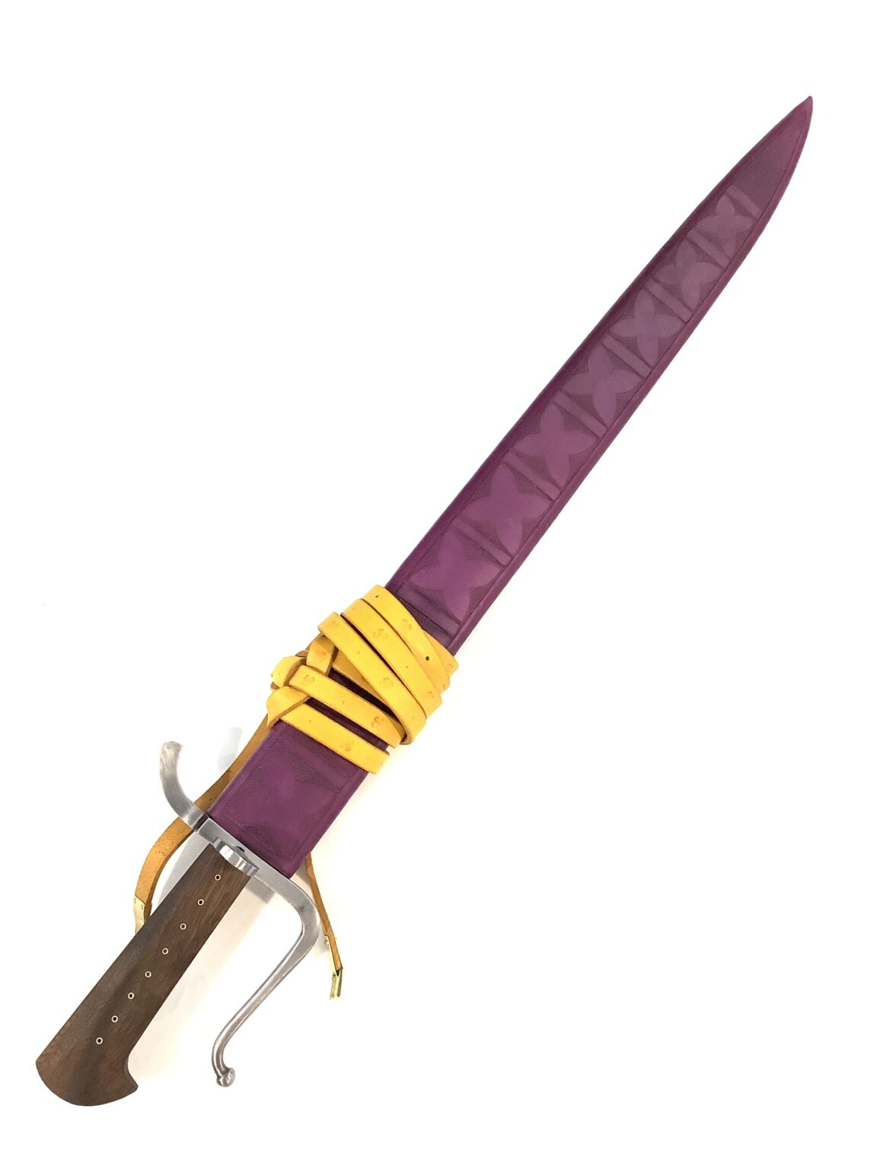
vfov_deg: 58.4
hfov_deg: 45.4
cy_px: 584
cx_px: 438
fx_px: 1047
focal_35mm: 31
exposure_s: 1/60
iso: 250
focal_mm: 3.3
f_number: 2.4
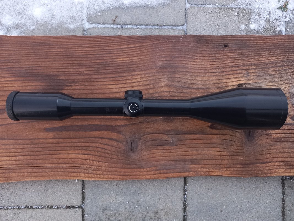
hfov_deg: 69.4
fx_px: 212
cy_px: 110
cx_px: 147
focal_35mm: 25
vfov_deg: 54.9
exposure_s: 1/50
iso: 160
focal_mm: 4.6
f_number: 2
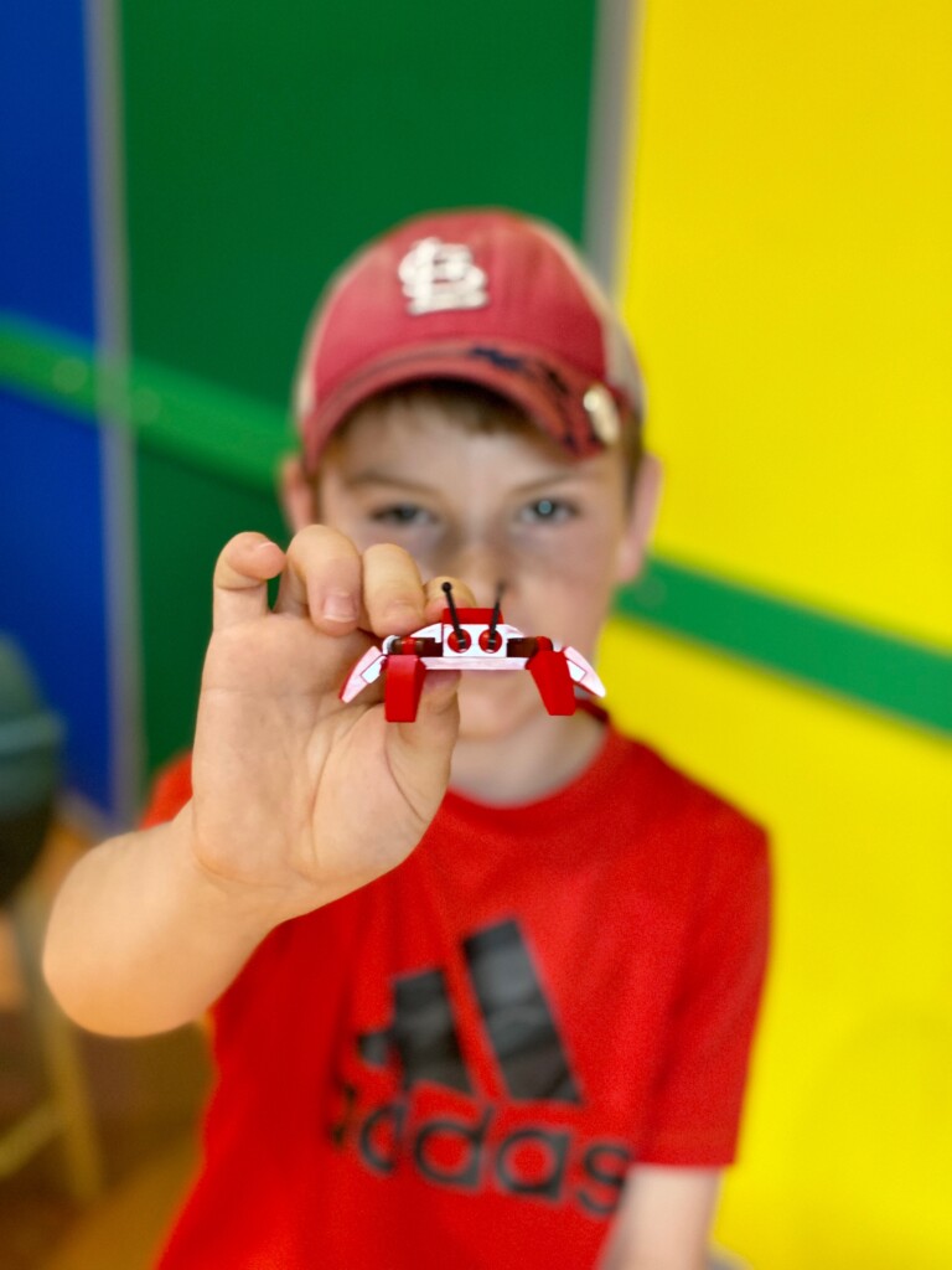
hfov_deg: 28.0
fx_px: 1907
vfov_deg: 36.8
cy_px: 635
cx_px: 476
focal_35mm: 52
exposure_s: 1/40
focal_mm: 6
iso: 250
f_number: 2
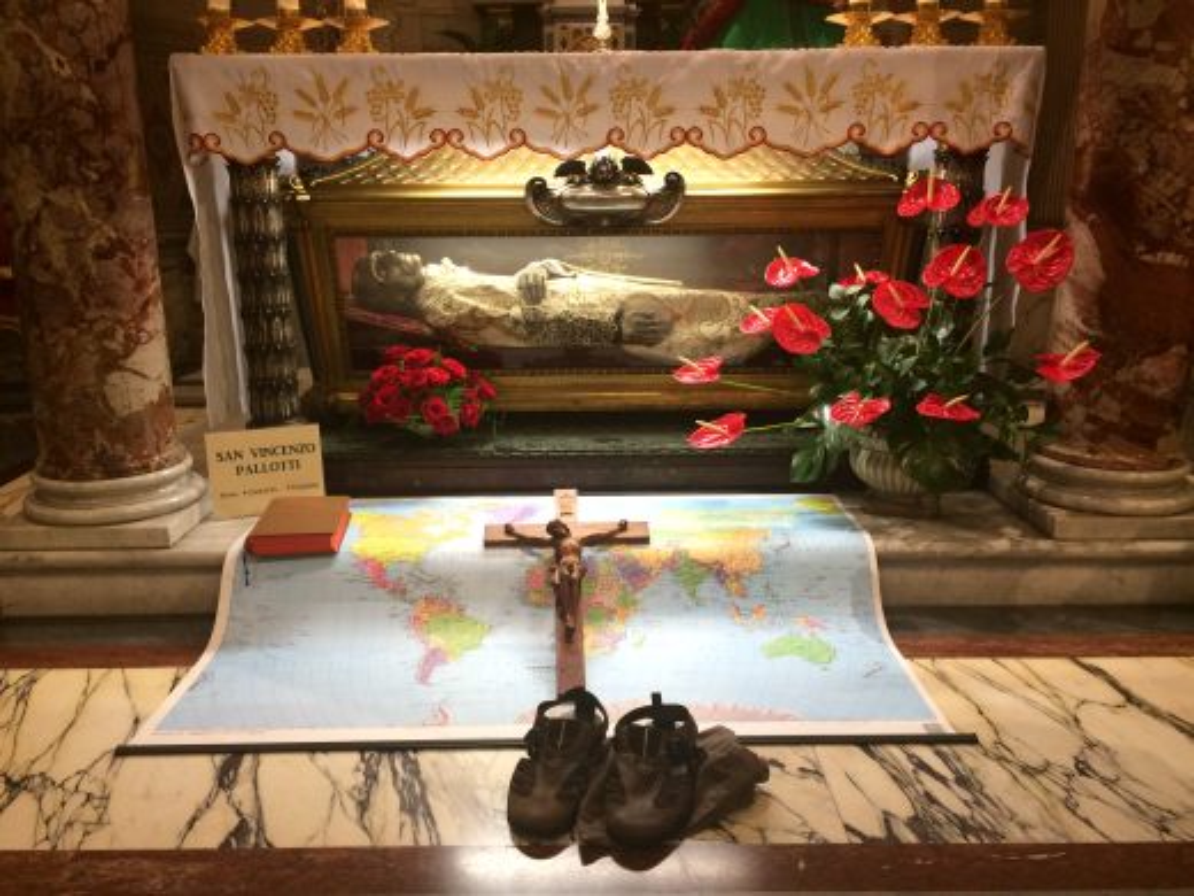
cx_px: 597
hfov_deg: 61.7
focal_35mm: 29
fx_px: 1000
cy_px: 448
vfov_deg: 48.2
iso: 160
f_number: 2.2
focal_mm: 4.15
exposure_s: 1/33
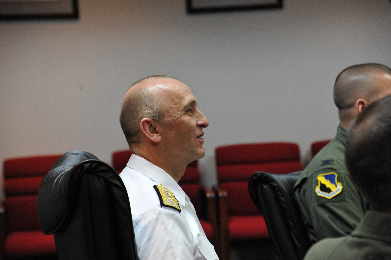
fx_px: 1140
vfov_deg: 13.0
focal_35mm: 105
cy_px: 130
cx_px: 196
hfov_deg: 19.5
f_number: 5
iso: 3200
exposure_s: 1/160
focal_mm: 105
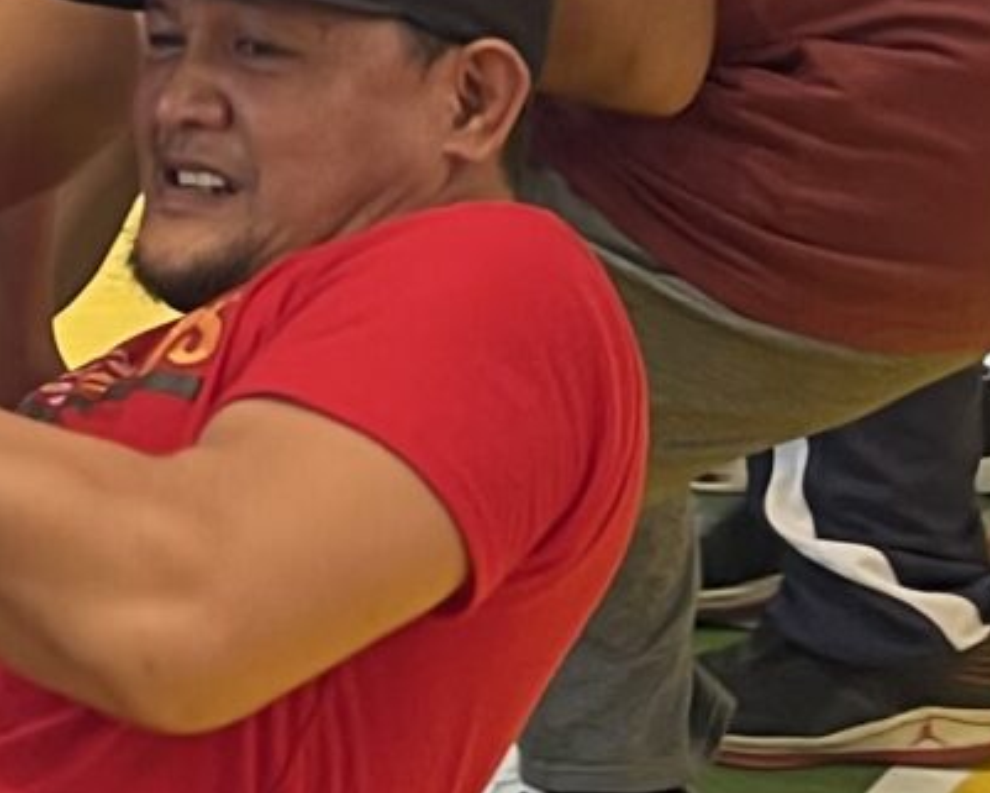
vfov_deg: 9.4
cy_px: -272
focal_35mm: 162
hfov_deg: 11.2
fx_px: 4748
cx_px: -676
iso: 100
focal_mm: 5.1
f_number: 1.6
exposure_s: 1/60
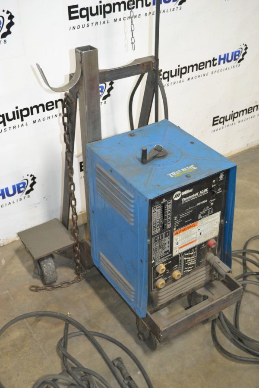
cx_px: 130
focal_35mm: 44
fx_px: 469
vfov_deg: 45.0
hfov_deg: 30.8
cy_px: 194
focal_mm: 29
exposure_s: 1/60
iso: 1600
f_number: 4.5
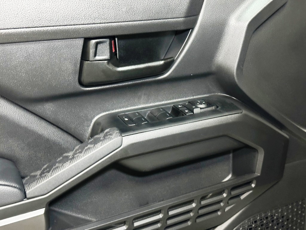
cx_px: 153
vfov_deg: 30.3
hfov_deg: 39.7
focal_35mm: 48
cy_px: 115
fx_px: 424
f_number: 1.78
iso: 640
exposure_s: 1/30
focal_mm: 6.86
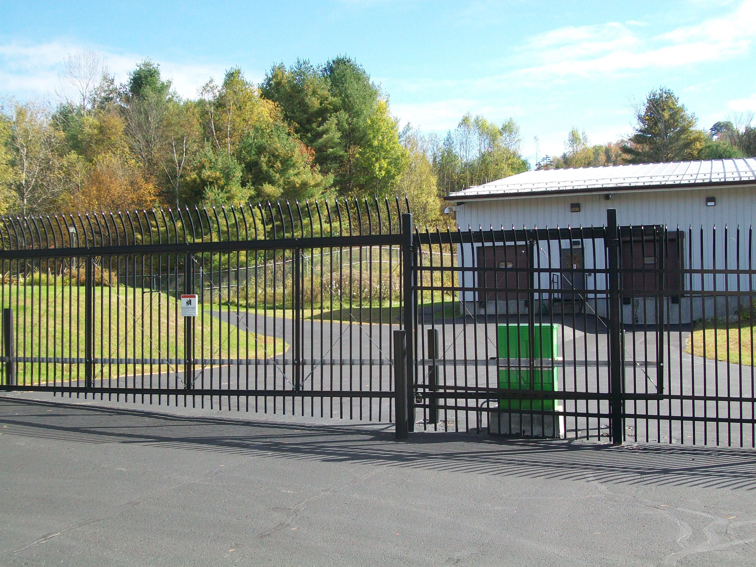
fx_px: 983
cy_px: 284
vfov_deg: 32.2
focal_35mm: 45
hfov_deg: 42.1
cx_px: 378
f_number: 3
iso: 64
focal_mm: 7.6
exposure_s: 1/400
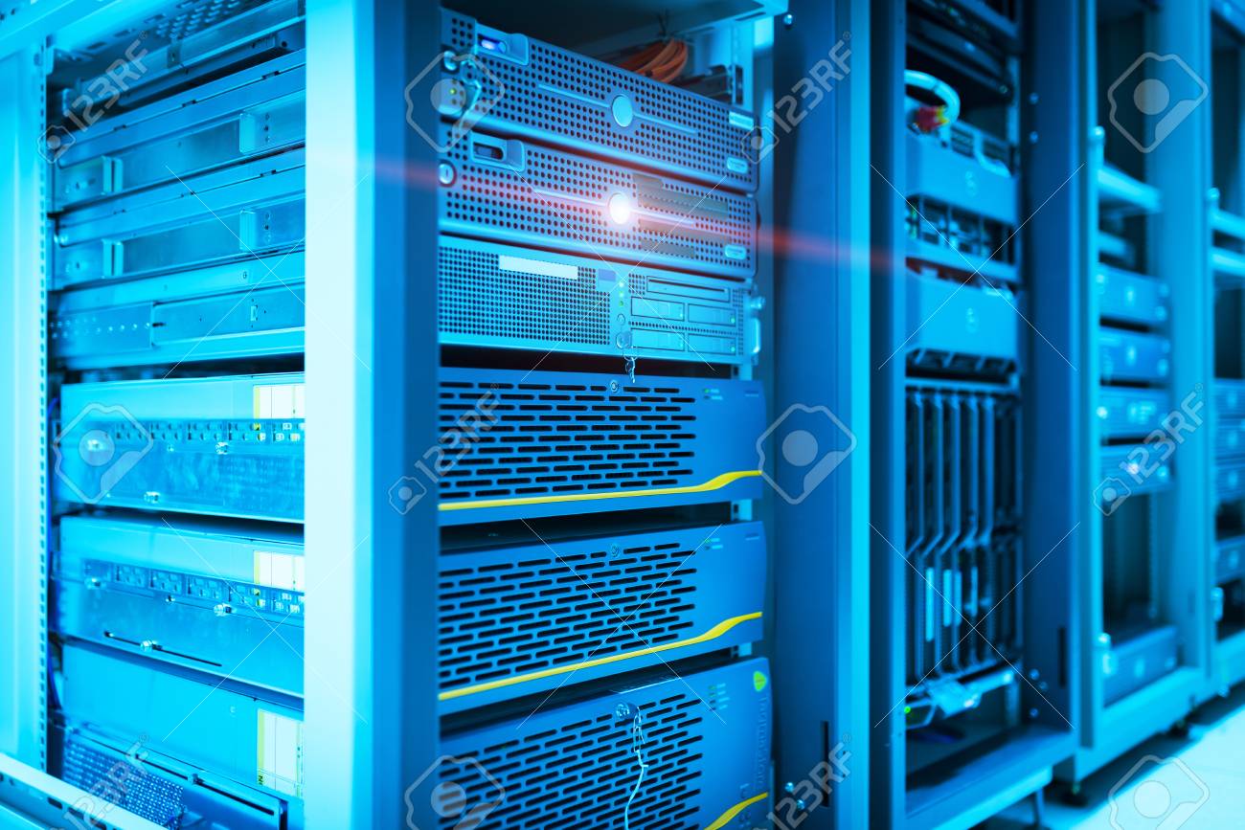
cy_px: 415
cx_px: 622
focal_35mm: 35
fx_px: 1210
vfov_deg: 37.9
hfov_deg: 54.4
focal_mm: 35
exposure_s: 1/40
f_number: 1.8
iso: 360
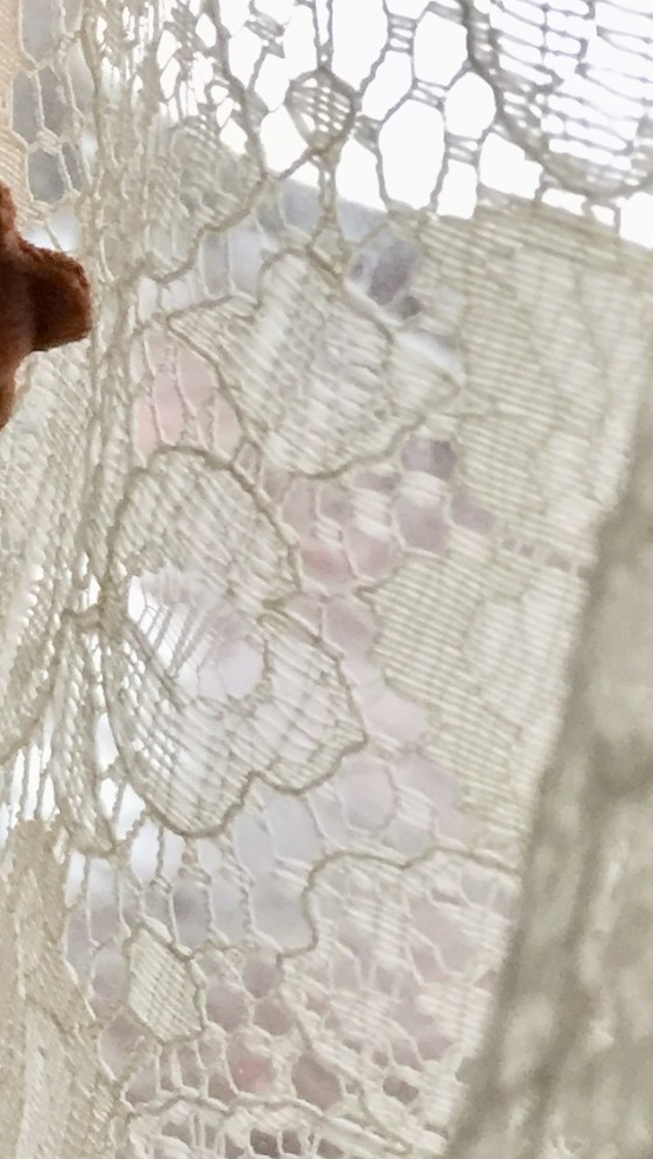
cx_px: -433
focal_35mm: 92
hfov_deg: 12.3
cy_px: 229
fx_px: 2830
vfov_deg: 22.8
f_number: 2.2
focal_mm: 4.15
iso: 100
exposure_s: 1/15
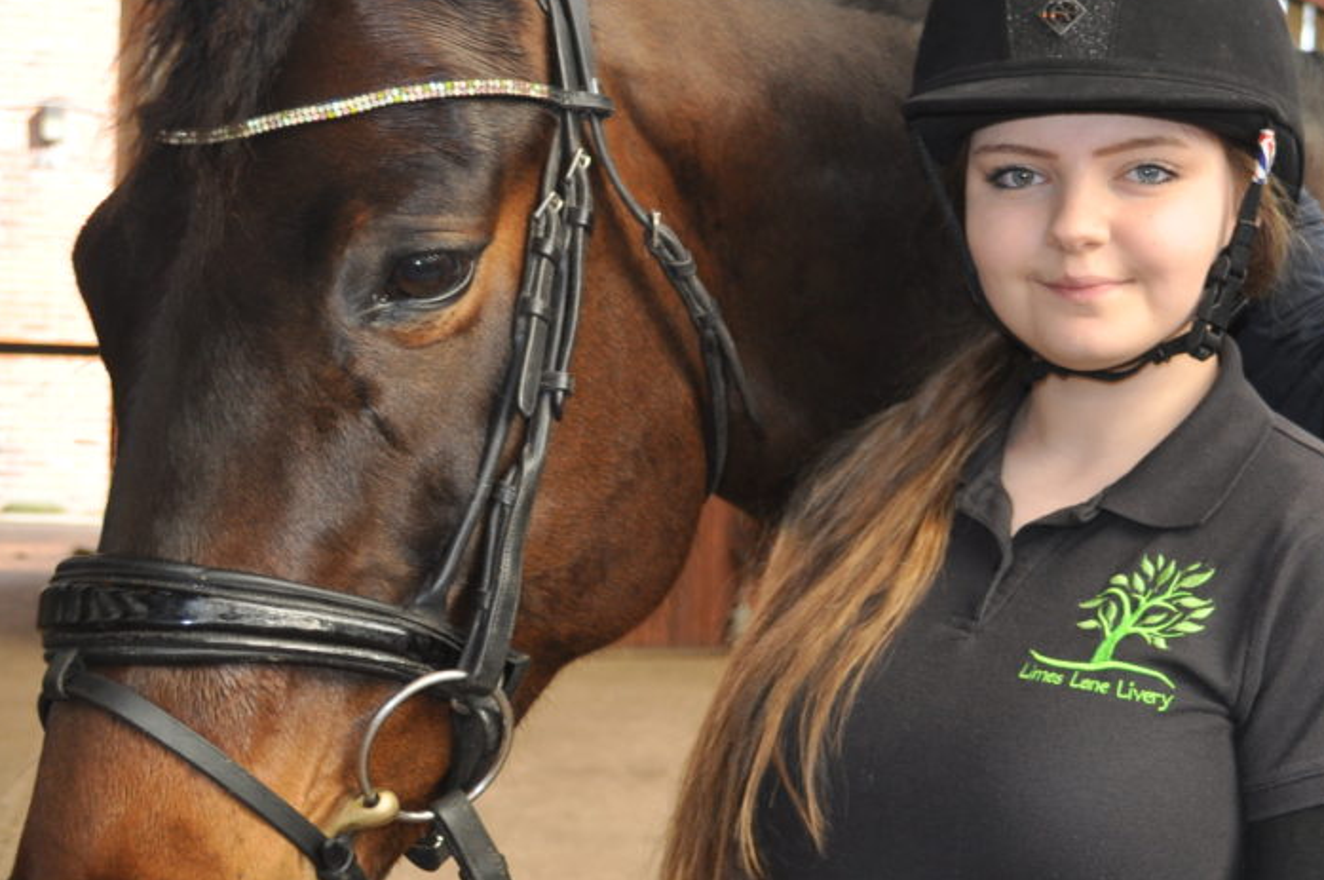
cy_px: 568
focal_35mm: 71
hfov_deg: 26.8
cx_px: 1347
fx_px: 2608
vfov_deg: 19.1
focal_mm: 22
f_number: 4
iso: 320
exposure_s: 1/200
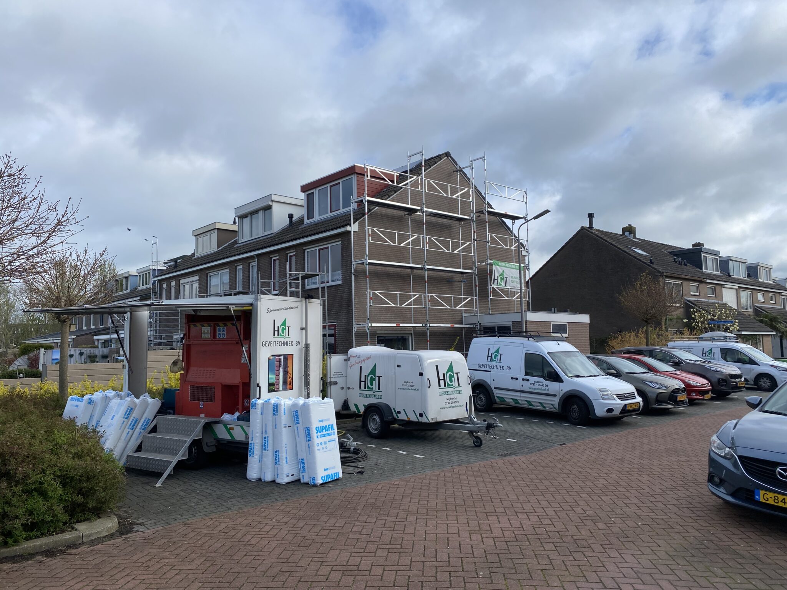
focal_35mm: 26
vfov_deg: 53.1
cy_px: 295
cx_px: 394
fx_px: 591
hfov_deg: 67.3
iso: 32
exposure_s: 1/2222
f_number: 1.8
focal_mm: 4.25
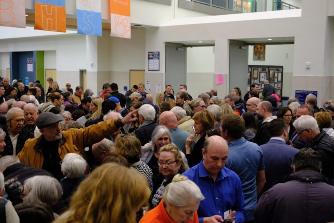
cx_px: 167
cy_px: 112
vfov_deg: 32.6
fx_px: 380
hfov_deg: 47.4
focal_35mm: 41
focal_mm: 27
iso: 800
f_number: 2.8
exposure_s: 1/60
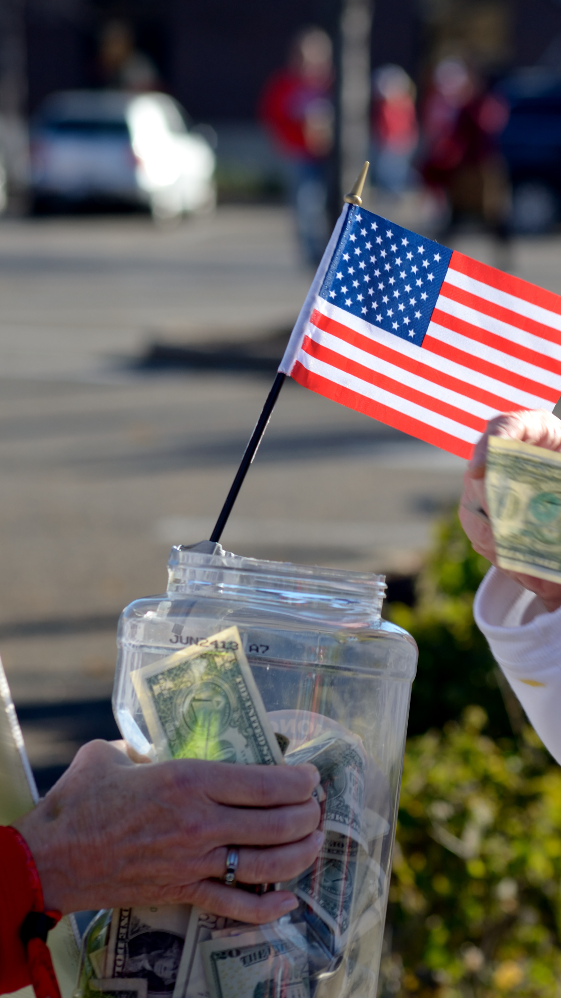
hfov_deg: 7.7
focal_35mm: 157
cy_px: 499
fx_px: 4152
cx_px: 321
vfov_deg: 13.7
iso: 125
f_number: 5.6
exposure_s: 1/320
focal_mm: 100
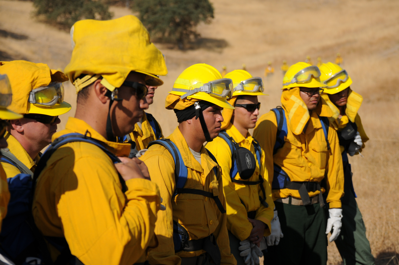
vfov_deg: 17.0
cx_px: 208
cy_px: 136
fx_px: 886
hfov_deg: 25.4
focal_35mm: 80
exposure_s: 1/8000
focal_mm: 50
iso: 250
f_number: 2.8
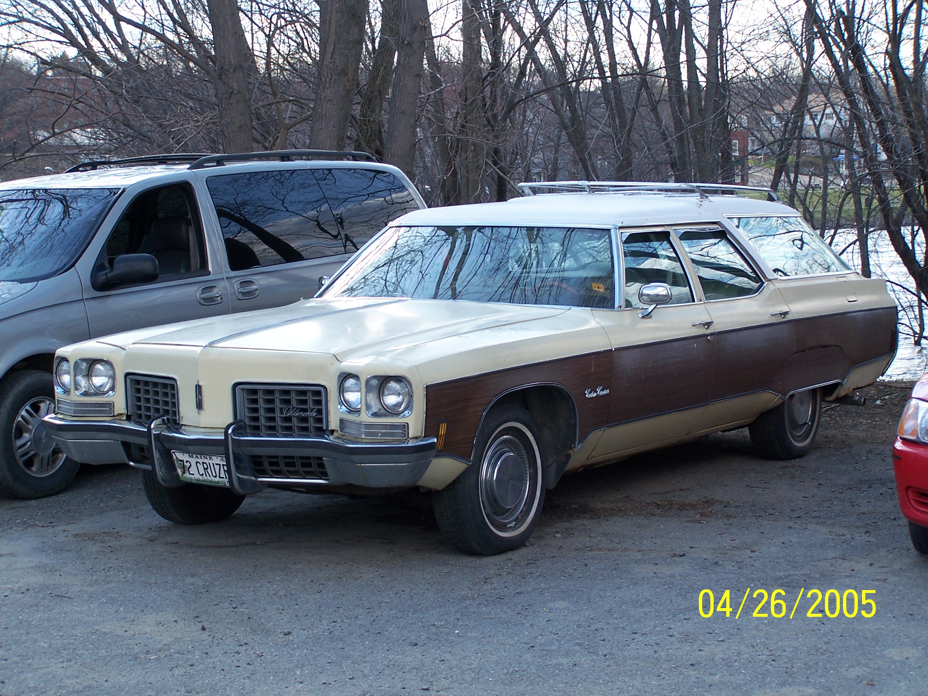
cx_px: 464
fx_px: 2011
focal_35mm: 75
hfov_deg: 26.0
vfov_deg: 19.6
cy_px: 348
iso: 80
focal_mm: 12.4
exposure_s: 1/320
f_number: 3.2
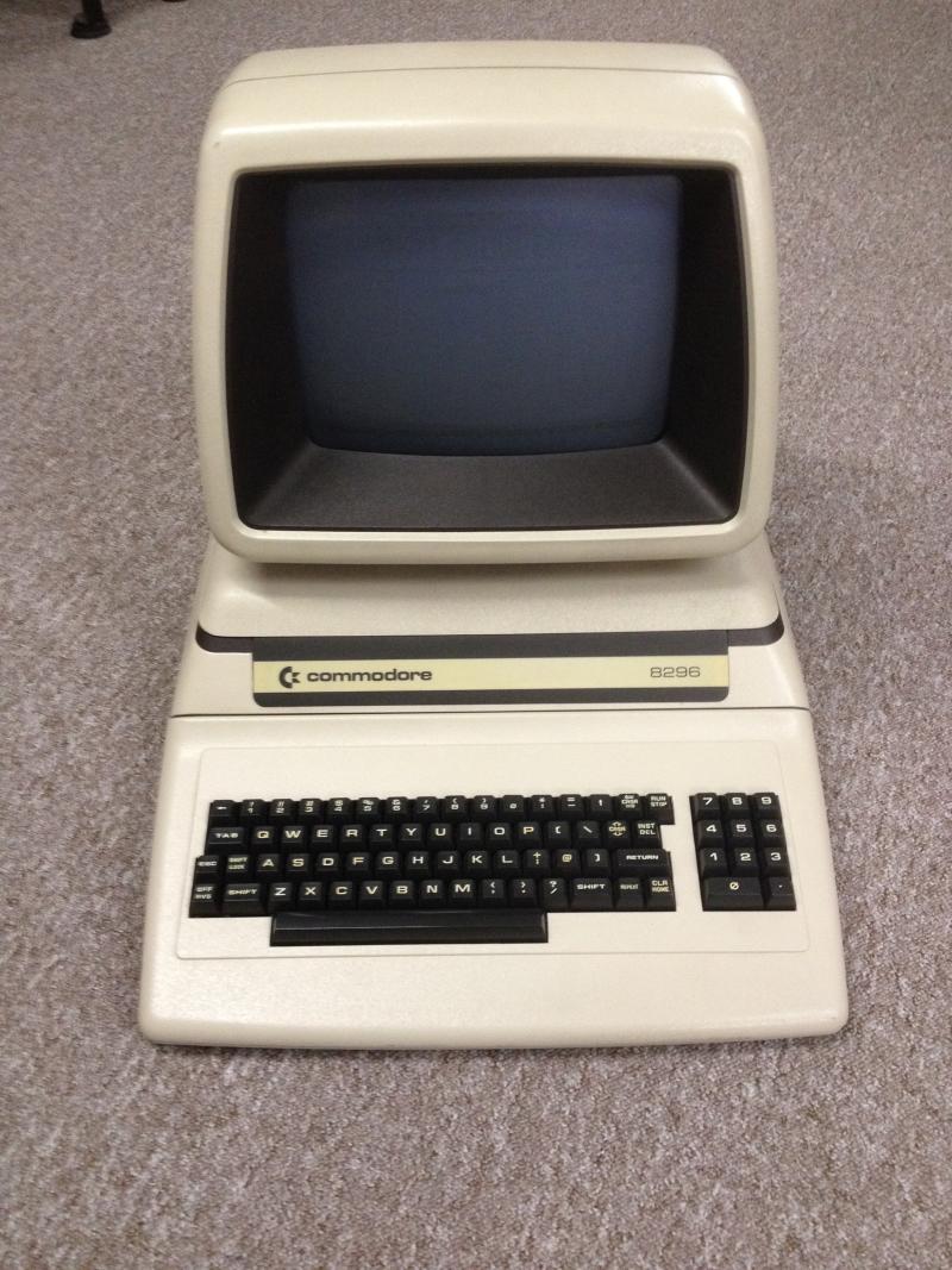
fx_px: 1284
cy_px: 635
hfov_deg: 40.7
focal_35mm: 35
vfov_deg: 52.6
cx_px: 476
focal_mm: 4.28
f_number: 2.4
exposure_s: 1/20
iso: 200
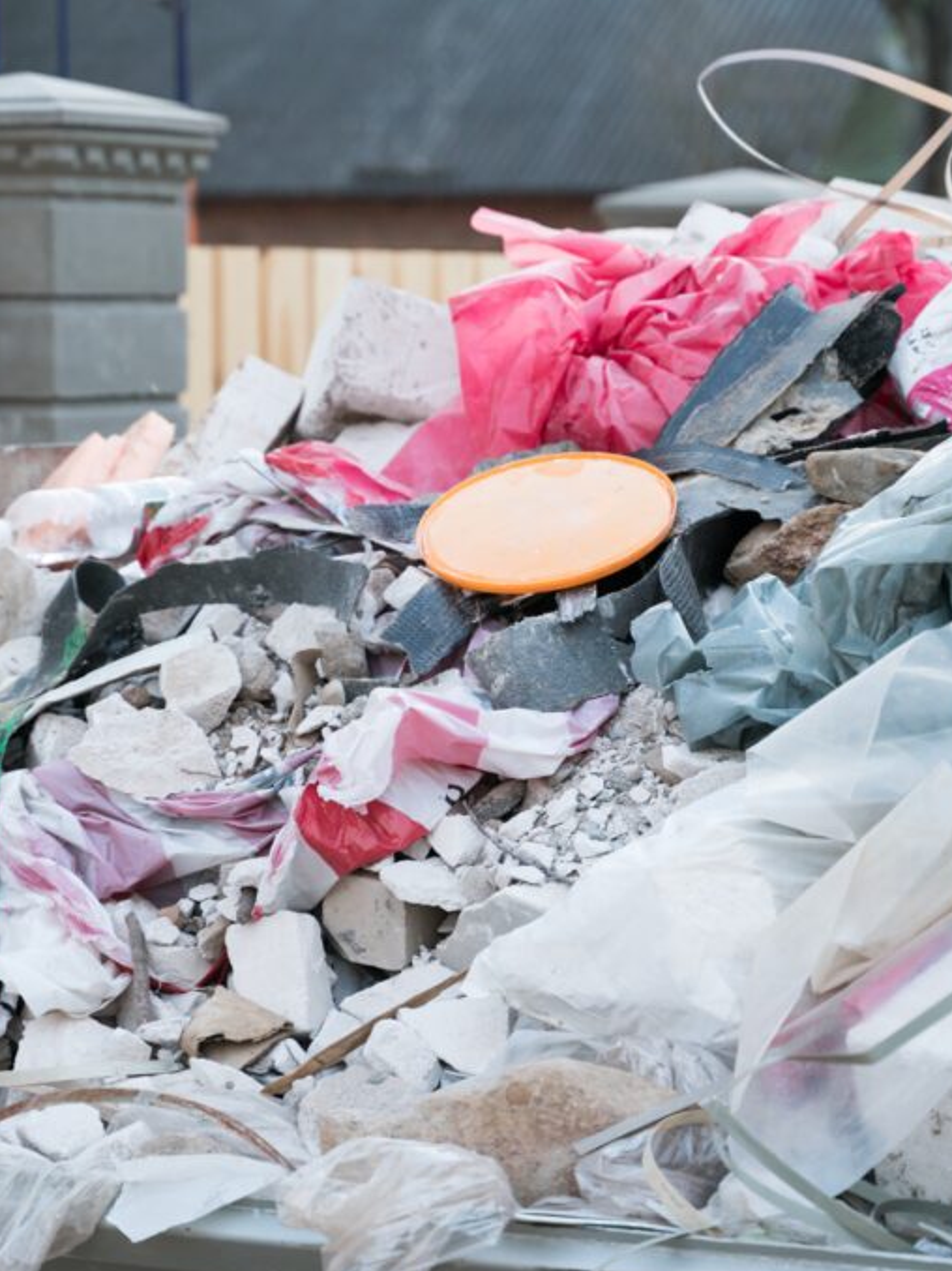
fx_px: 3999
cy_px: 638
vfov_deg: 18.1
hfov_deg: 13.6
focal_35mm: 109
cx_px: 581
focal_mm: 75
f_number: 3.2
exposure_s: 1/60
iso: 500
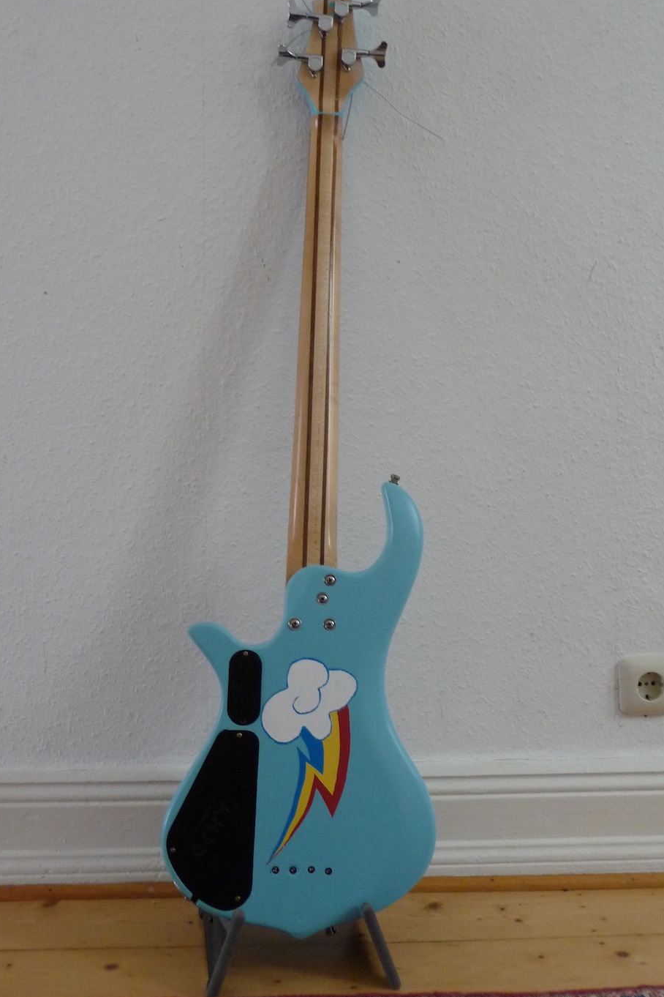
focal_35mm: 38
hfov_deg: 35.1
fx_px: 1051
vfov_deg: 50.7
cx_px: 323
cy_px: 495
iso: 400
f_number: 3.7
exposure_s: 1/30
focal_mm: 6
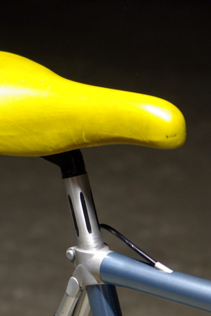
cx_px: 66
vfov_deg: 13.2
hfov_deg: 8.9
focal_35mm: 155
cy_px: 243
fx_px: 1359
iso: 400
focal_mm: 63
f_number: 4.5
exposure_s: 1/8
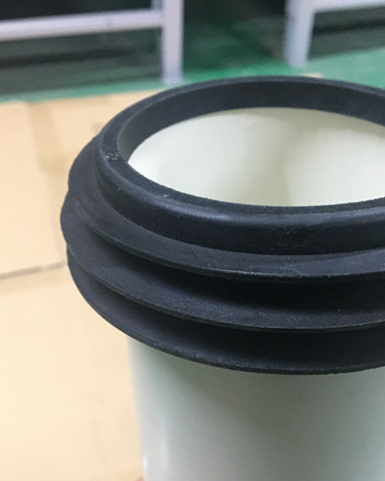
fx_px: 541
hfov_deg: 39.1
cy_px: 241
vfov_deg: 47.9
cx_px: 219
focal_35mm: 38
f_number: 2.2
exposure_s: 1/25
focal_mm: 4.15
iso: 200
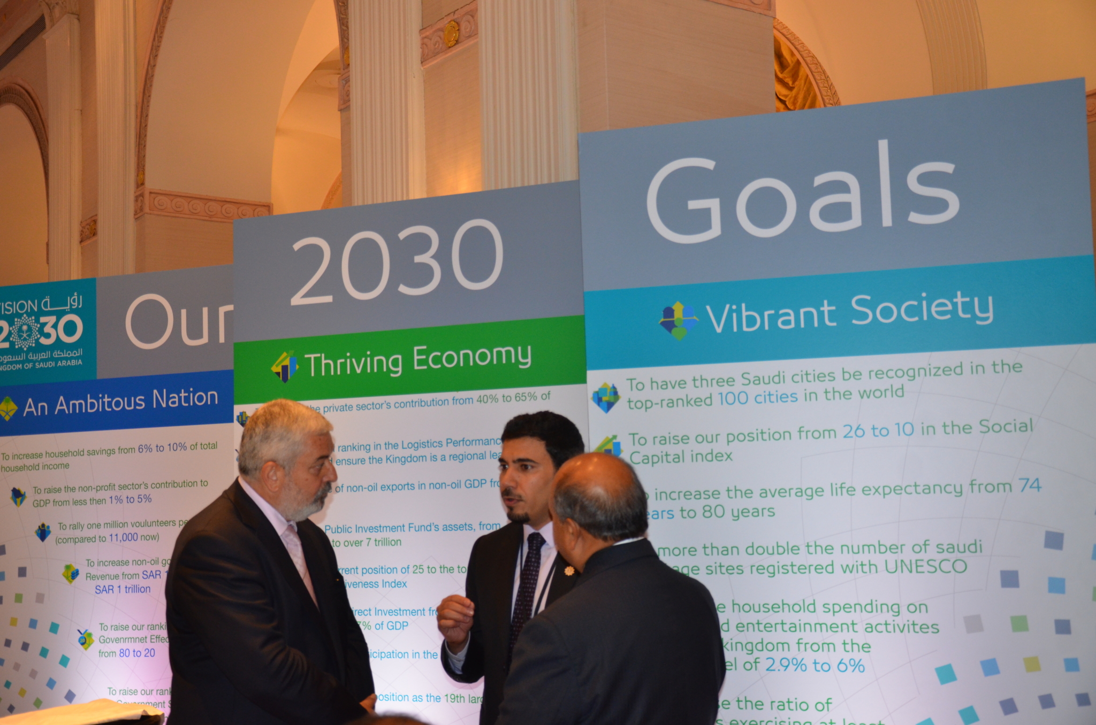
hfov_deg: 43.7
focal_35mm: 45
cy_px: 362
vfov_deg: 29.7
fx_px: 1367
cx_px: 548
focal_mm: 30
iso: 800
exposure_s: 1/60
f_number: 4.2
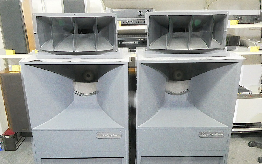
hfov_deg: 58.2
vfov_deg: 38.2
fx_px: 236
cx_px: 131
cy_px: 98
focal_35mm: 33
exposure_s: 1/5
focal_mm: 5.4
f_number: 8
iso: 2500
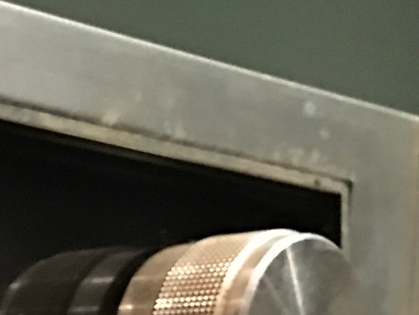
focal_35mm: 130
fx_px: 1574
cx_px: -431
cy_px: 567
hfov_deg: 13.1
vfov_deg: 10.7
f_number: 1.8
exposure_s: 1/7
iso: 100
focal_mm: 3.99
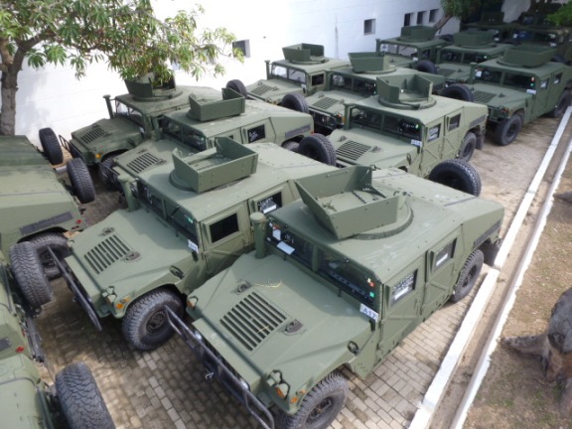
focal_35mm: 24
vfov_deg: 56.8
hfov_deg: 71.6
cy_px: 214
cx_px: 286
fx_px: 397
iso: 100
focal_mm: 4.3
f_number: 4
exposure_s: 1/125
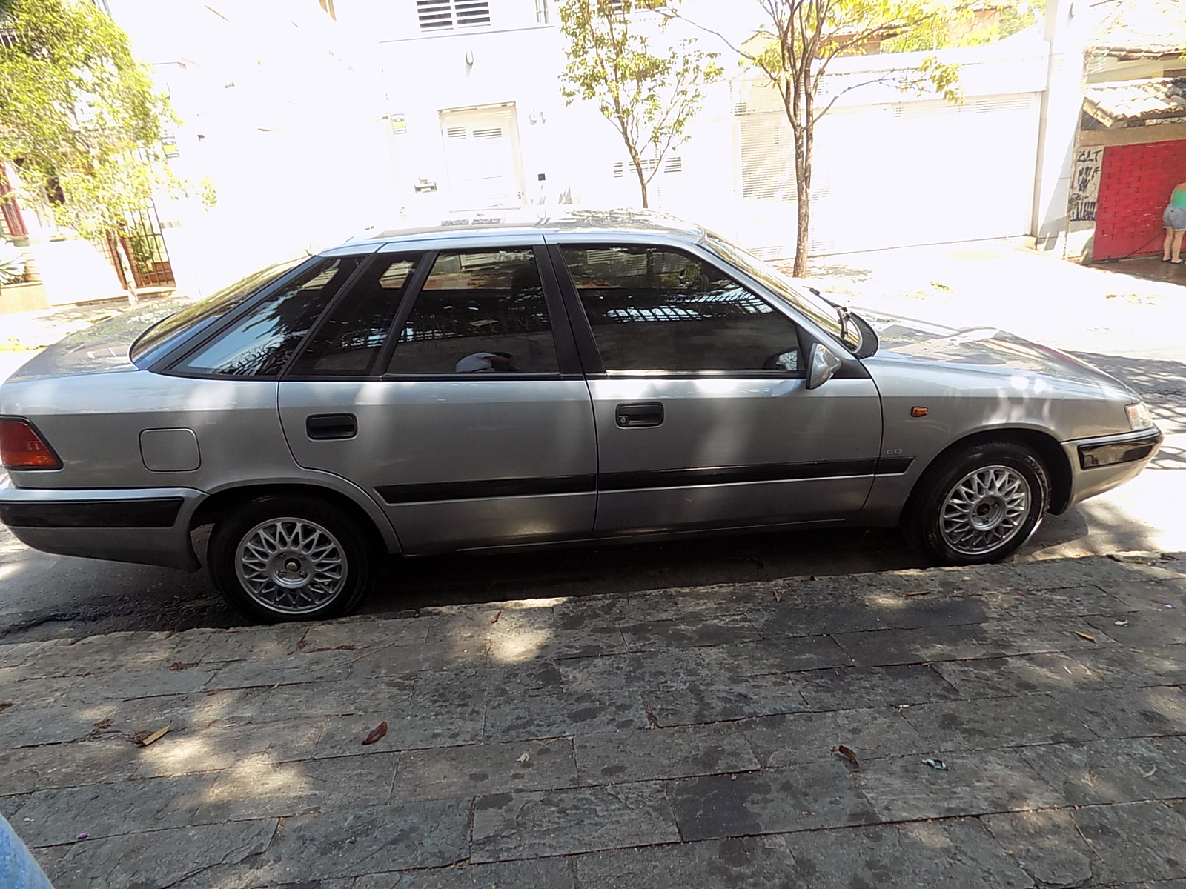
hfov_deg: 73.9
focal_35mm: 23
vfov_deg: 58.9
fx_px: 788
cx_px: 593
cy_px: 444
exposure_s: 1/160
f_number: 3.1
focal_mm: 4
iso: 80
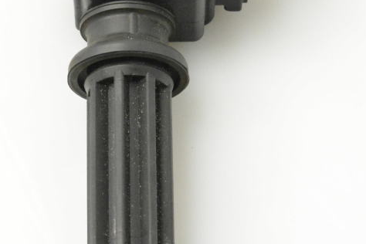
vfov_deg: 7.7
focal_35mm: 178
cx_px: 123
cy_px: 113
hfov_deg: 11.5
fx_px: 1810
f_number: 9
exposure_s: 1/320
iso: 6400
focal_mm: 55
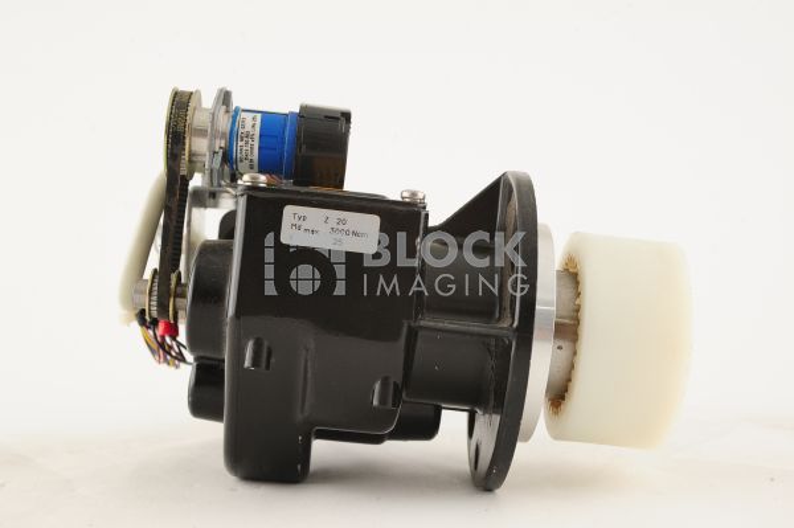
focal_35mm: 50
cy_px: 264
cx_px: 397
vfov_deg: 26.9
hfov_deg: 39.6
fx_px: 1102
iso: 1600
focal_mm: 50
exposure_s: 1/125
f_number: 11
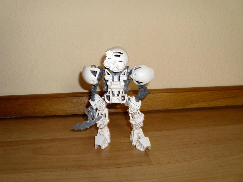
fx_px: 246
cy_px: 91
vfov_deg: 40.7
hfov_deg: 52.6
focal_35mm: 35
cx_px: 122
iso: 200
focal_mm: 6.2
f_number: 4.3
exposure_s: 1/60
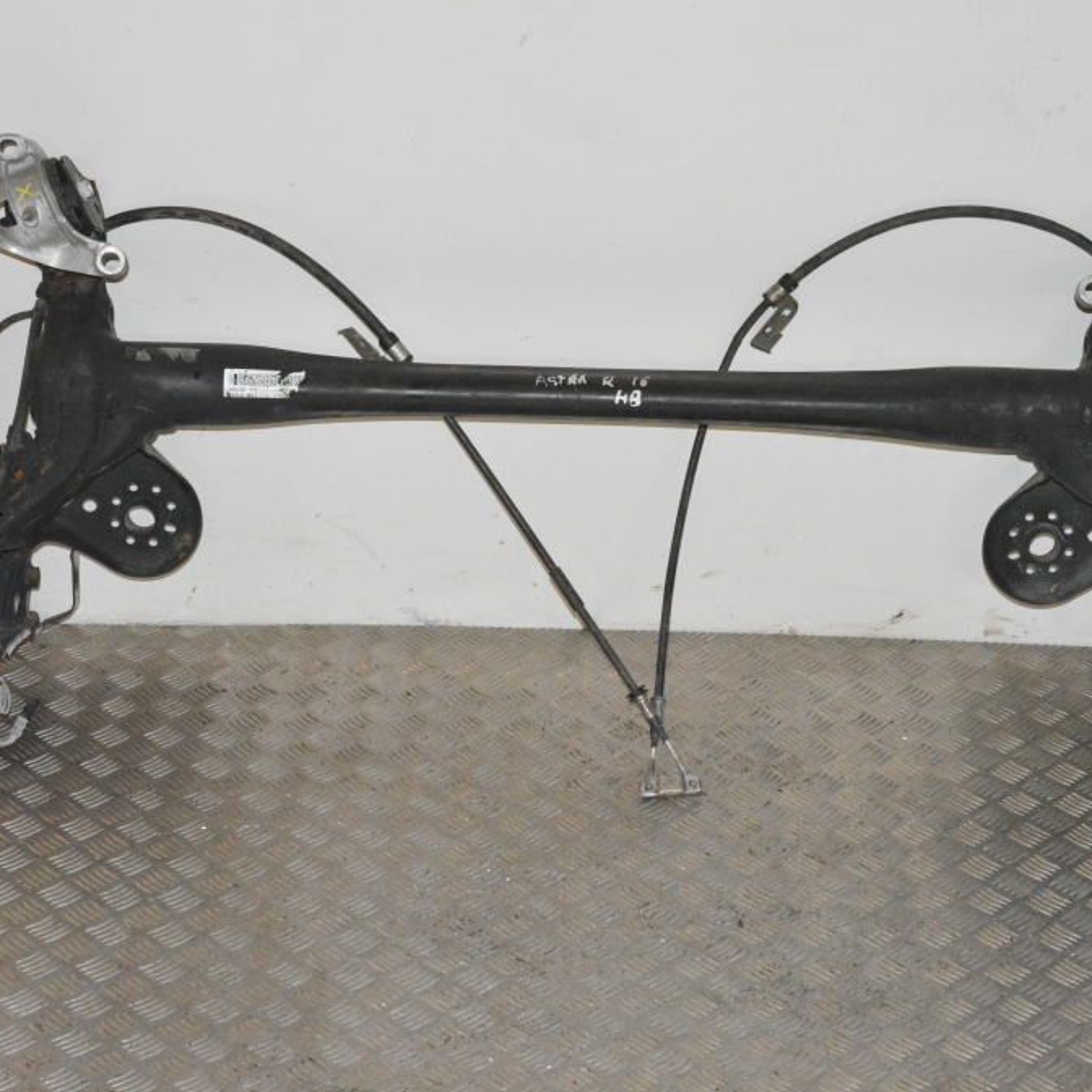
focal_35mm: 66
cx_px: 585
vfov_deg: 26.1
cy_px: 540
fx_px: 2356
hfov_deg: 26.1
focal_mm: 34
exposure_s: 1/60
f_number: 8
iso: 6400
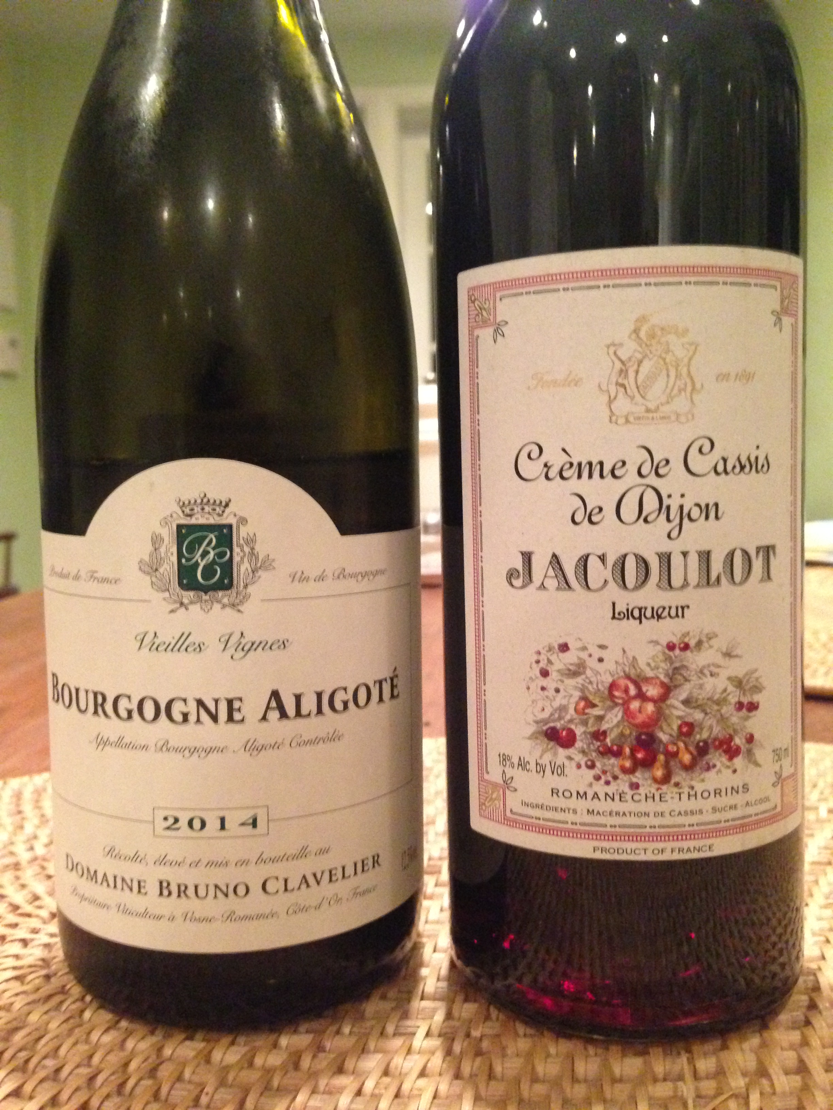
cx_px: 416
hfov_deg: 42.9
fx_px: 1059
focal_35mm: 33
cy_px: 555
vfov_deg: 55.4
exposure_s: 1/15
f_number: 2.4
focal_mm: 4.12
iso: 640
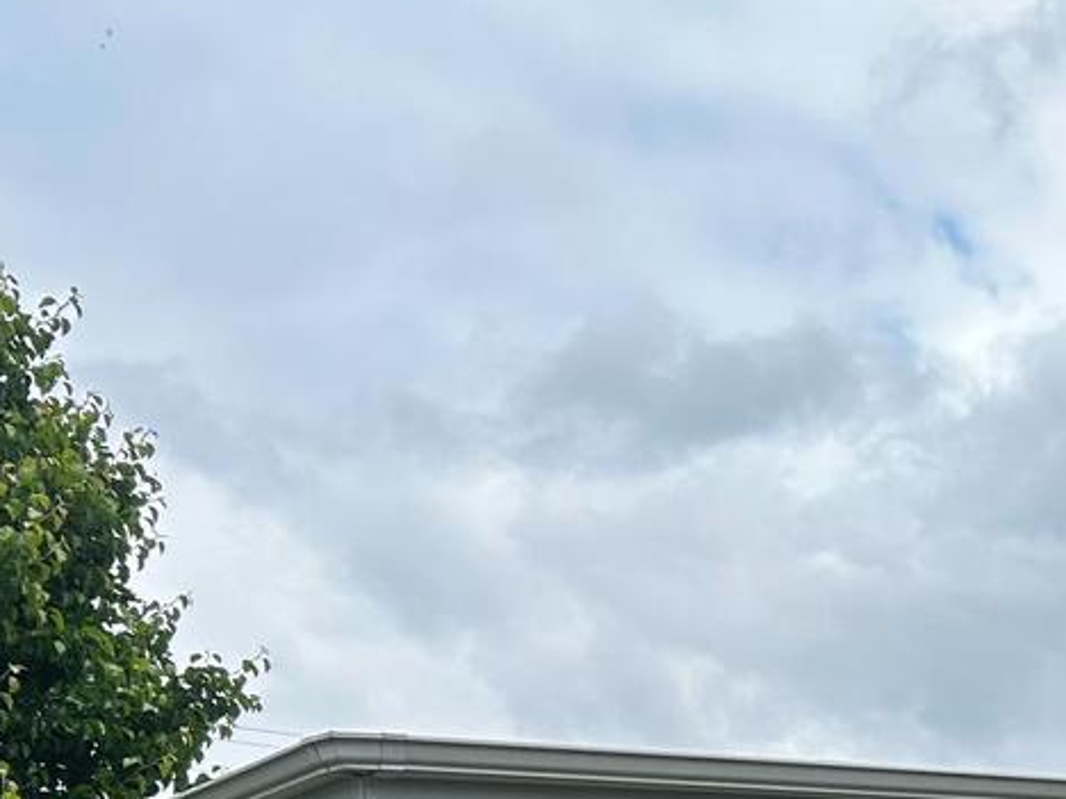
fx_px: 2464
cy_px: 1206
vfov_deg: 16.7
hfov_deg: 21.7
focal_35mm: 80
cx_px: 1435
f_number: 1.5
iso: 50
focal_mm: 5.7
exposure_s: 1/3077
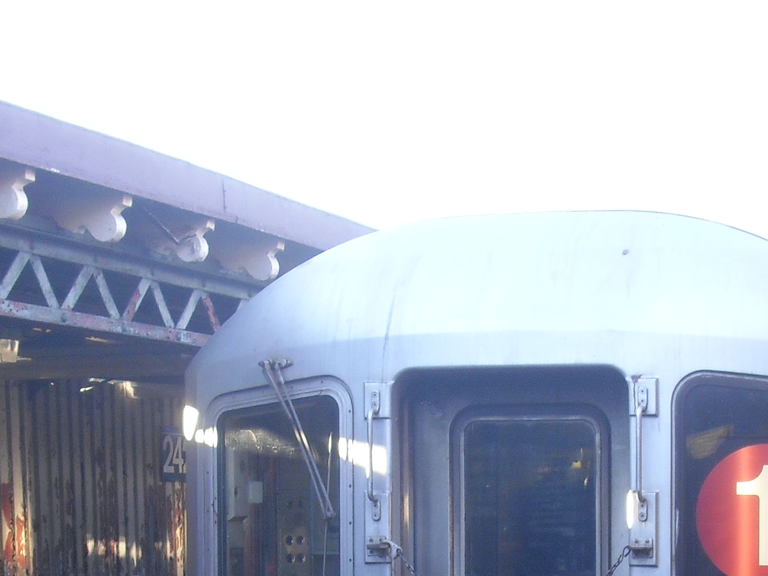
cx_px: 549
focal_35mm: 99
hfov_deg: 19.7
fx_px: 2196
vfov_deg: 14.5
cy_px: 694
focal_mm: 6.2
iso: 100
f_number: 2.8
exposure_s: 1/60
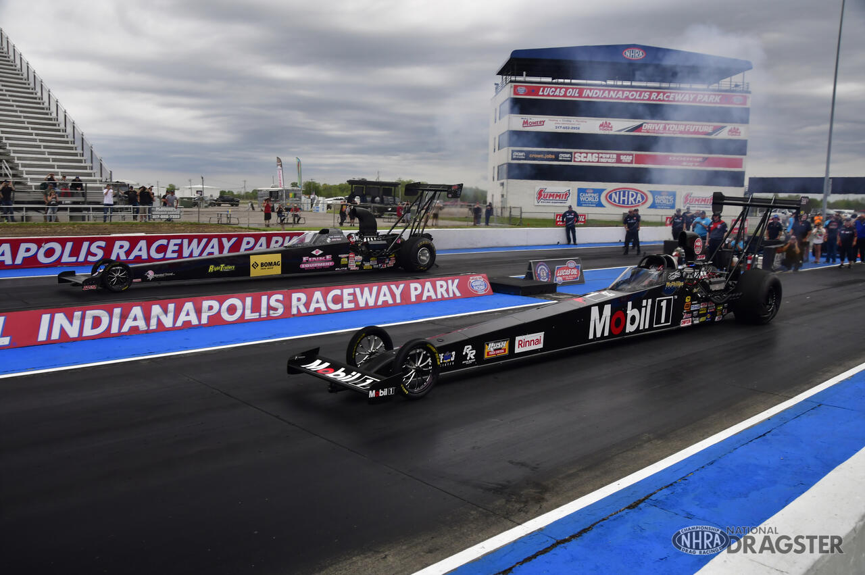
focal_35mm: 30
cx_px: 432
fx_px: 720
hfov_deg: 62.0
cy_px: 288
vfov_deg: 43.5
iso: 400
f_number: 5.6
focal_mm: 20
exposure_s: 1/1000
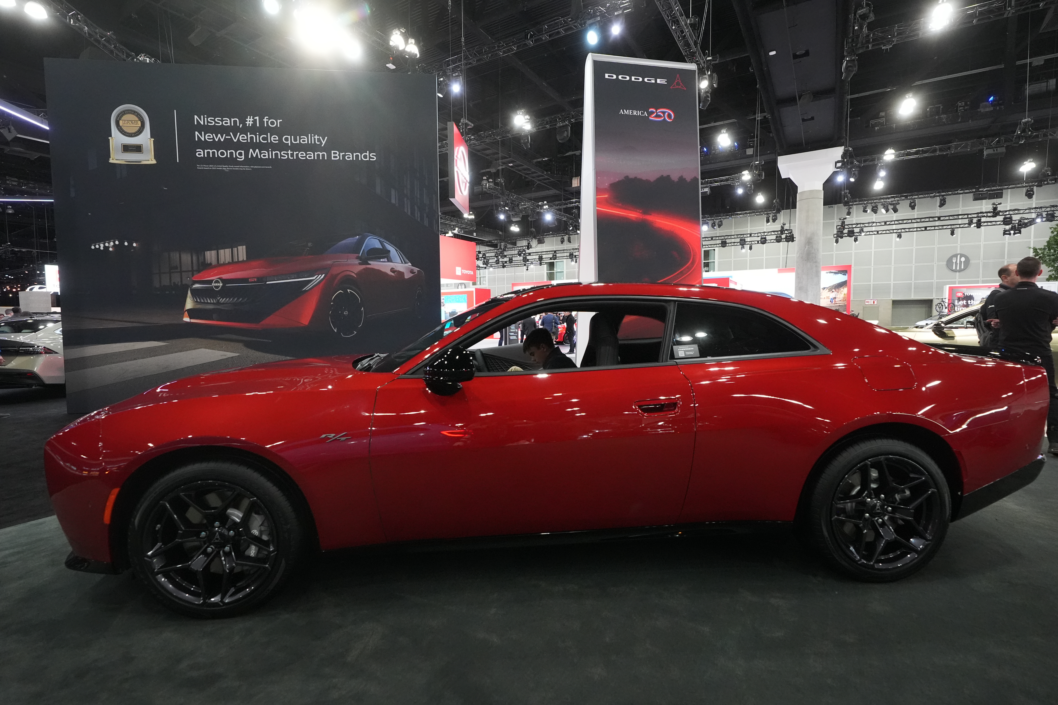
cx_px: 529
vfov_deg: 70.4
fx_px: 500
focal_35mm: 17
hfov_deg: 93.3
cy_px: 352
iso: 5000
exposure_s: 1/160
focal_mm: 17
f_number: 5
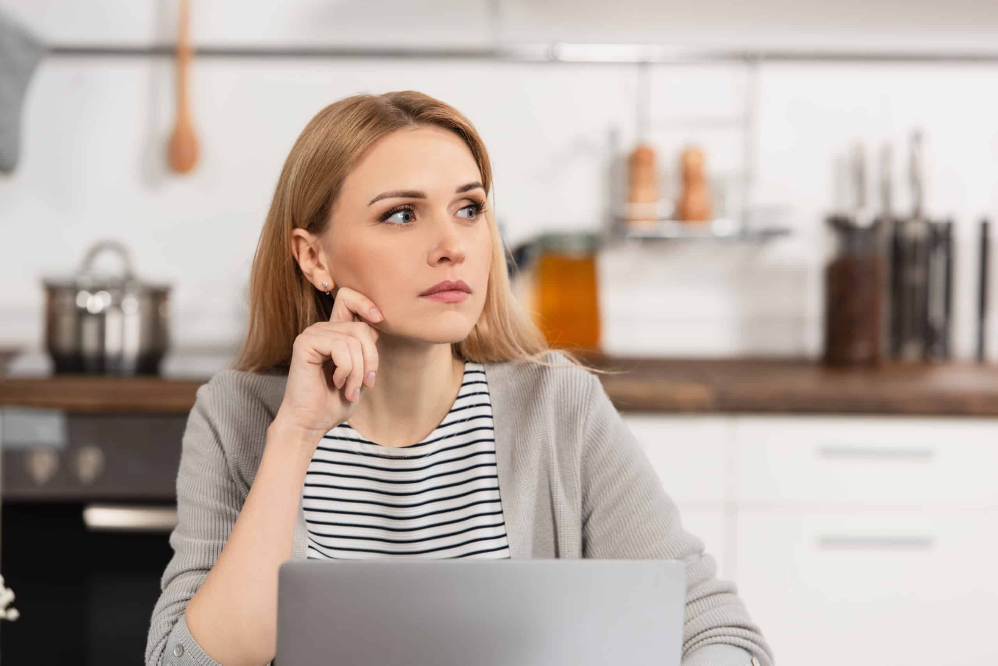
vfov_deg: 9.2
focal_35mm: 150
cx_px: 499
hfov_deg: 13.7
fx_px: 4160
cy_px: 333
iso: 125
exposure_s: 1/160
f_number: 5
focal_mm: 150
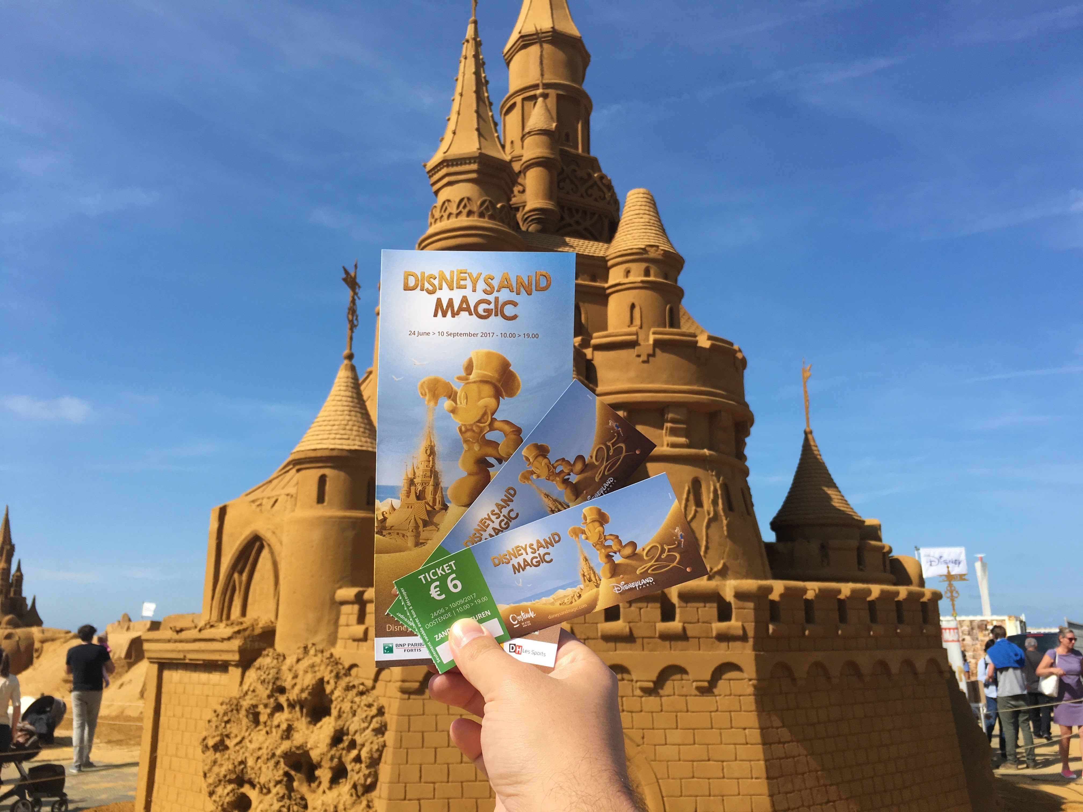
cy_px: 406
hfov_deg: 61.7
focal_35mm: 29
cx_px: 542
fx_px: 907
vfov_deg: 48.2
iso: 25
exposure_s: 1/1748
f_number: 2.2
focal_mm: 4.15
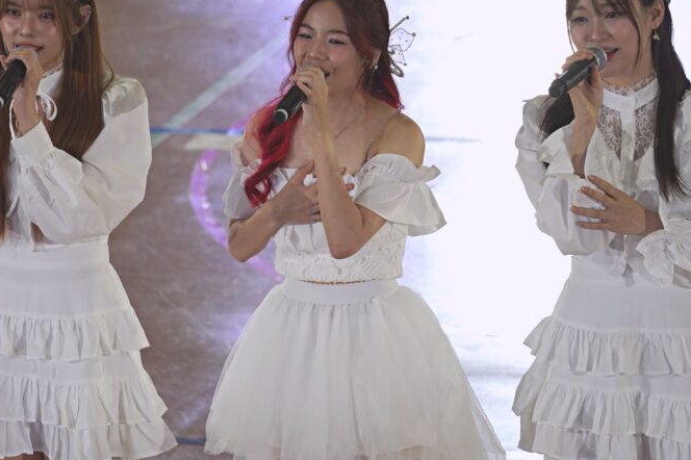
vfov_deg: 2.1
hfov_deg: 3.2
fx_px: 12489
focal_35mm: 651
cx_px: 301
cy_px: 167
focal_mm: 400
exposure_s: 1/500
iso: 1600
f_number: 6.3
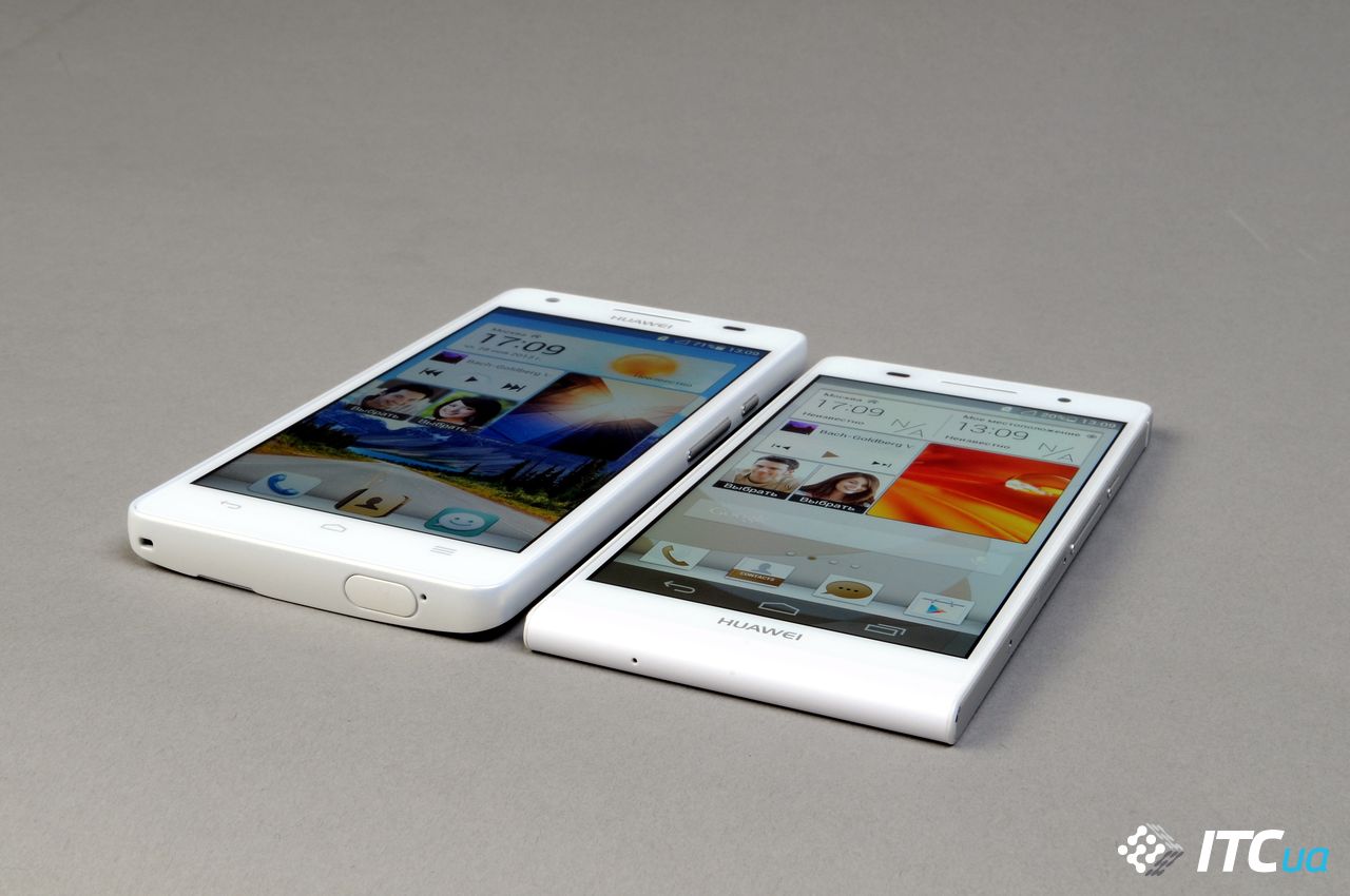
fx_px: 2135
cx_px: 675
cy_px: 448
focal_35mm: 57
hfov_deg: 35.1
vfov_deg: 23.7
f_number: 22
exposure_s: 1/1.6
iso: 200
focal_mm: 38
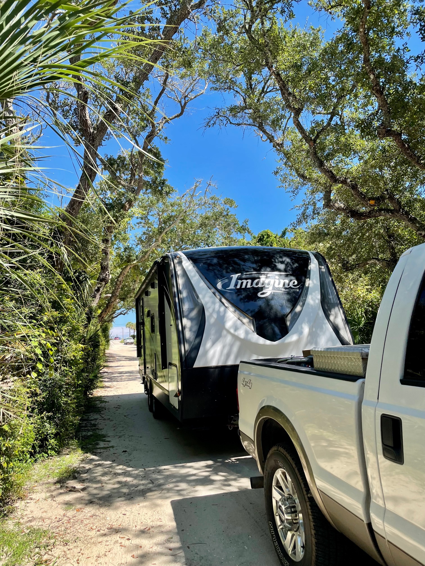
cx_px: 212
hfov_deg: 53.1
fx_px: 426
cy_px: 283
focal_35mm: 26
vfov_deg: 67.3
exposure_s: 1/1208
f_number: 1.6
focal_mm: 4.2
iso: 32
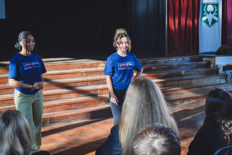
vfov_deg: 23.8
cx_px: 116
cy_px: 78
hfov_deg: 35.1
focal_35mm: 57
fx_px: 367
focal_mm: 38
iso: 3200
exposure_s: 1/250
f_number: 4.8
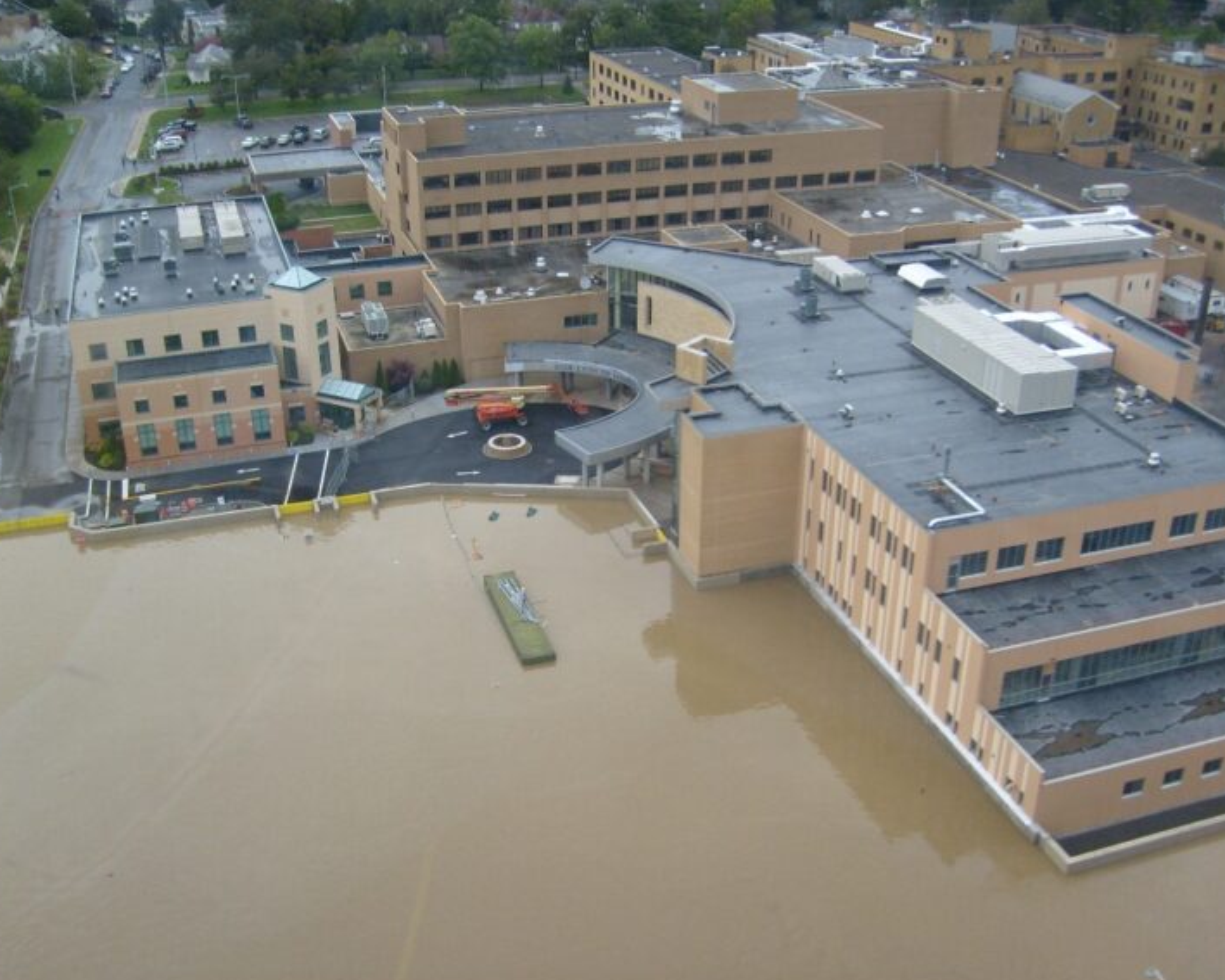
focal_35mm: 37
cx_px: 610
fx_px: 1341
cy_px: 494
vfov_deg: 40.1
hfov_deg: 49.1
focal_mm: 5.8
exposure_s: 1/90
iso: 80
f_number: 7.1
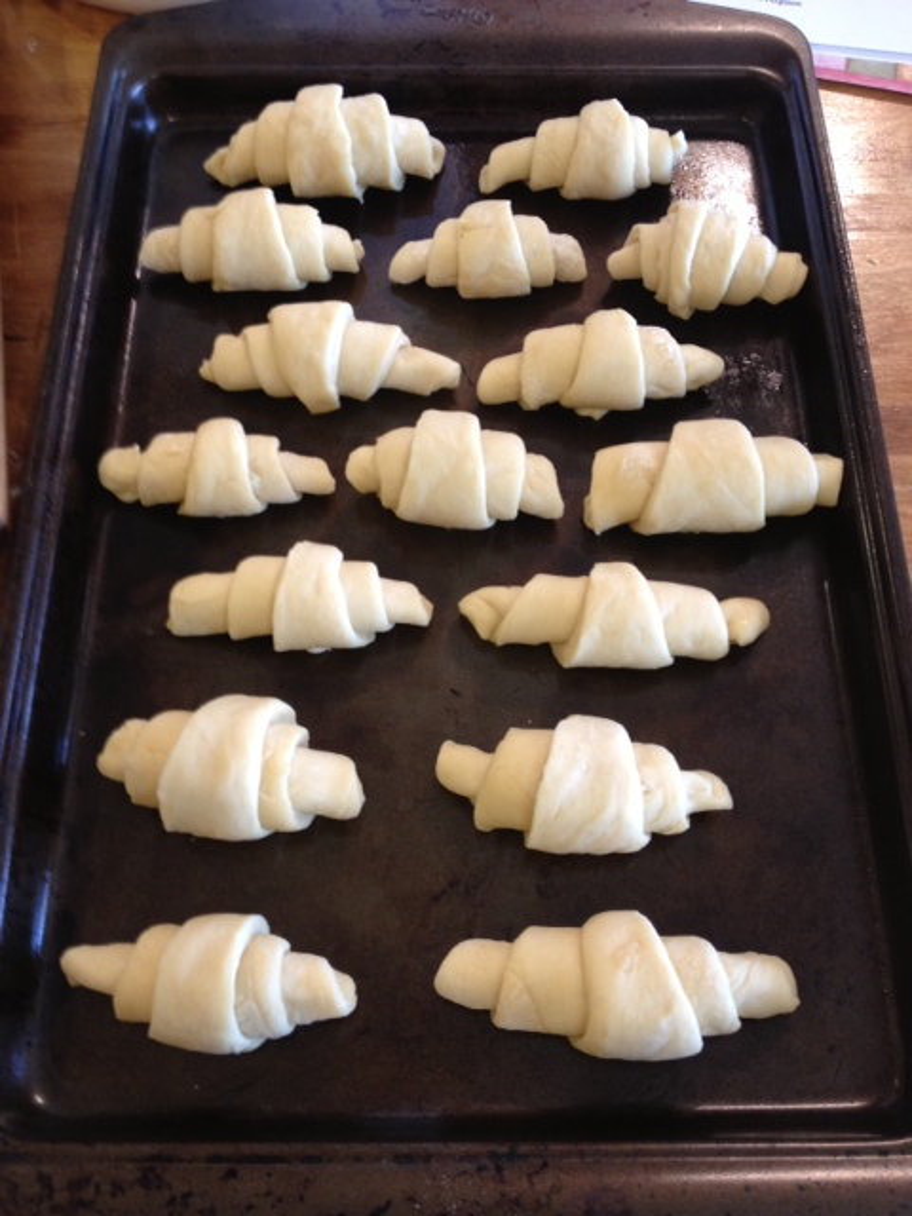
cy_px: 608
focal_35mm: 35
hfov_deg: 40.7
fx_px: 1229
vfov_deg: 52.6
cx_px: 456
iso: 100
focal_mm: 4.28
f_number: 2.4
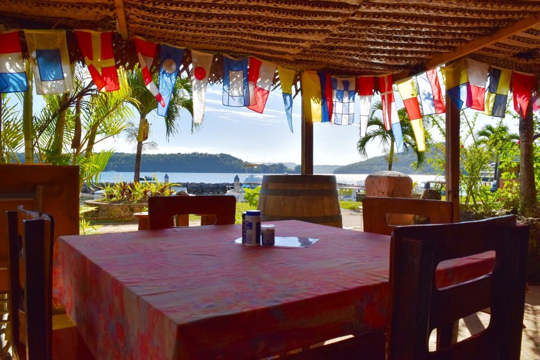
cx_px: 270
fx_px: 405
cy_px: 180
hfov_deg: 67.4
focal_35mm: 27
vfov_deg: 47.9
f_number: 11
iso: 280
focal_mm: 18
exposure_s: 1/500
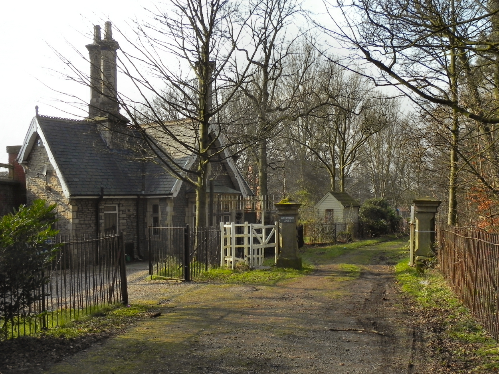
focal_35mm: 42
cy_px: 186
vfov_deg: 34.3
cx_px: 246
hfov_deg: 44.8
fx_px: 605
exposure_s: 1/237
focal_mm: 7.3
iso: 160
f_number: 5.6
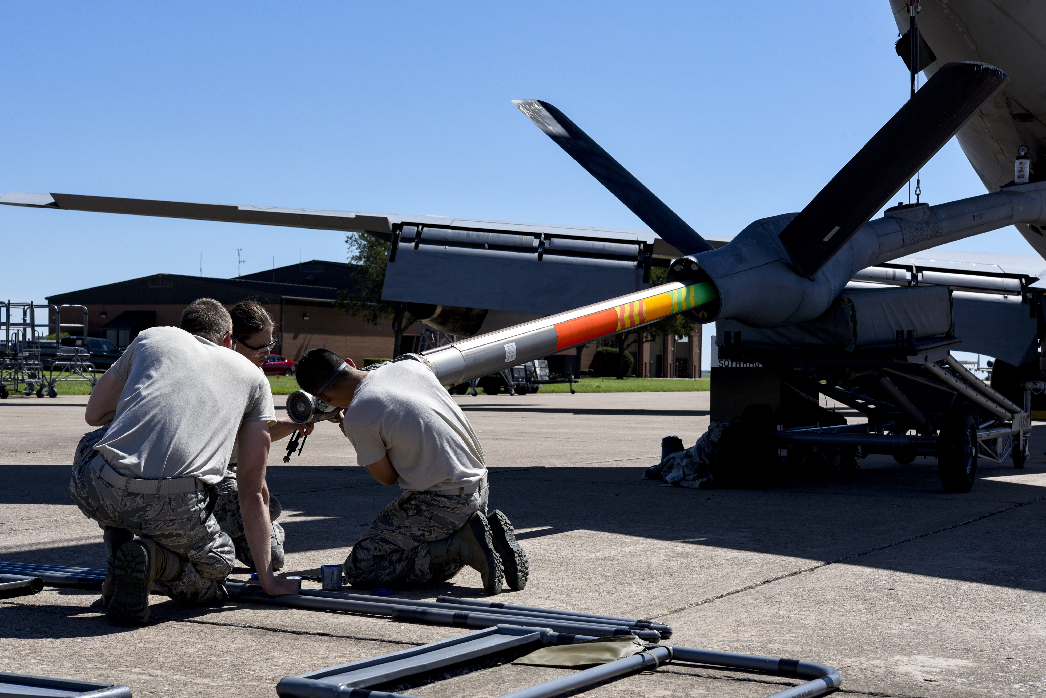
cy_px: 349
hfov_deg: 33.4
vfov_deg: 22.6
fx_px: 1744
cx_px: 523
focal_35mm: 60
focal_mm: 60
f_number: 9
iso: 200
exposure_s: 1/640
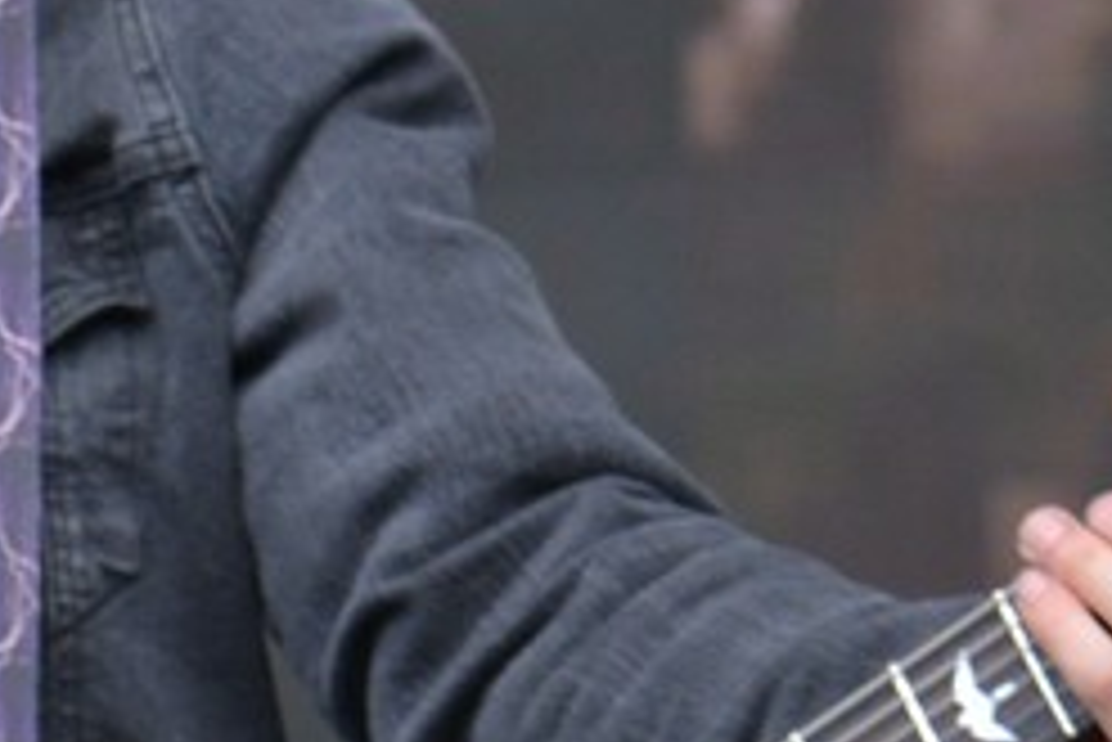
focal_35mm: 815
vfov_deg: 1.7
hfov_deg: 2.5
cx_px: -941
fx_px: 25188
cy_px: 108
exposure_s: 1/320
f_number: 4.5
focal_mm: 70
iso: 200
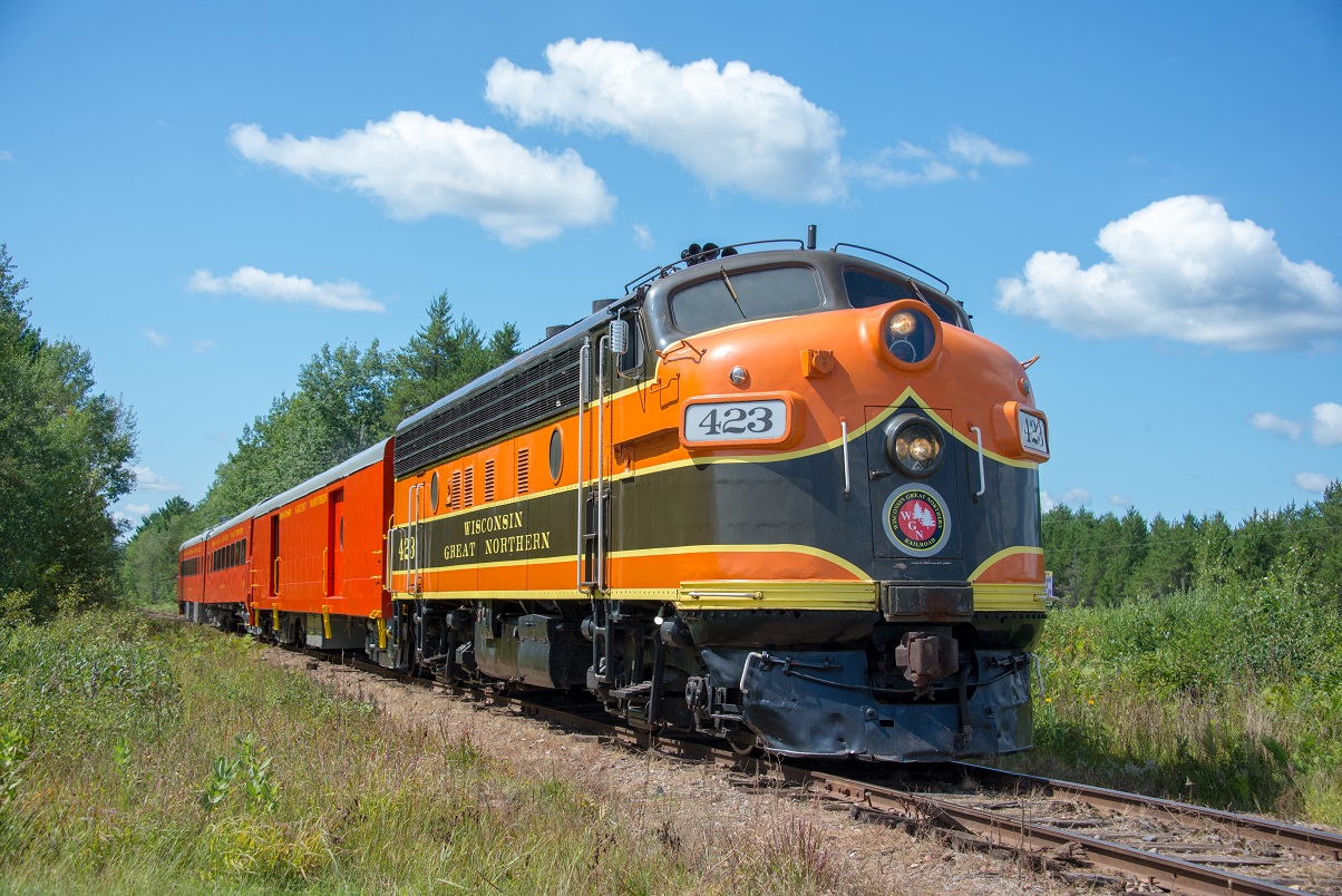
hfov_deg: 41.1
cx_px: 671
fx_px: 1790
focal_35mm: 48
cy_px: 448
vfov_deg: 28.1
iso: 500
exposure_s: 1/1000
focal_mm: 48
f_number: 5.6
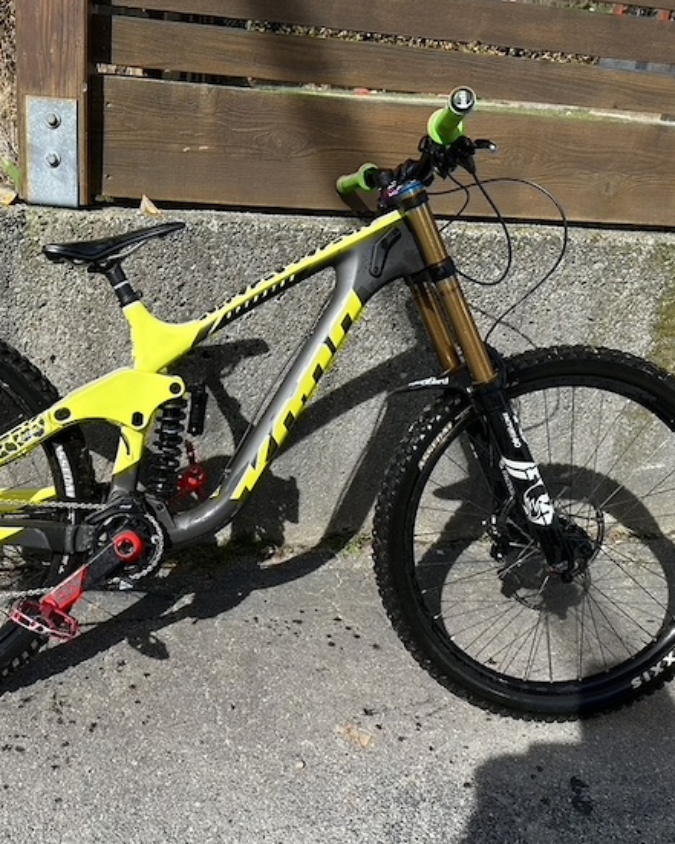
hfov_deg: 42.9
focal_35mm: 34
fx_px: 849
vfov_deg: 52.8
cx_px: 239
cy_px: 424
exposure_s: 1/2967
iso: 80
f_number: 1.78
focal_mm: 6.86
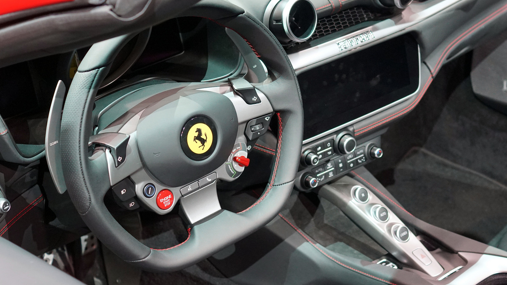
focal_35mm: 77
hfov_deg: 27.4
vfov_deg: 15.7
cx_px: 345
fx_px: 1032
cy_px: 125
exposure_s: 1/160
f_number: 4
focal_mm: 35
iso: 1000
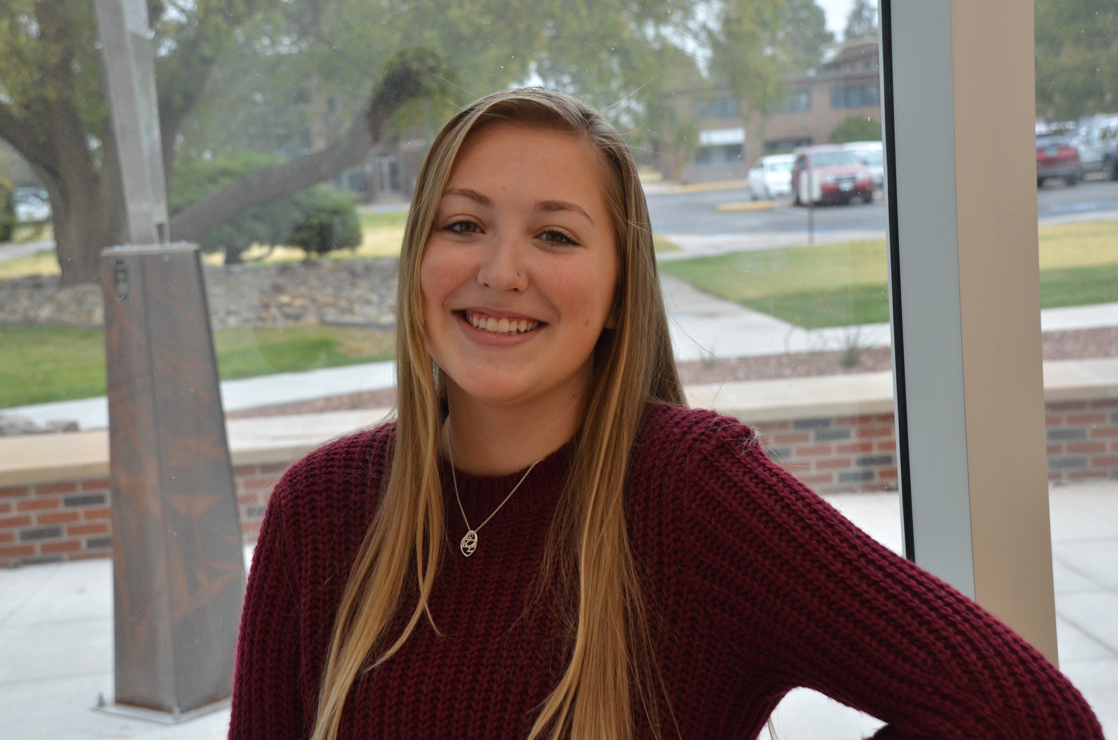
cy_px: 370
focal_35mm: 60
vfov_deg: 22.5
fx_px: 1859
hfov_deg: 33.5
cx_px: 559
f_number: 6.3
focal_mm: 40
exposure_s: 1/160
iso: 500
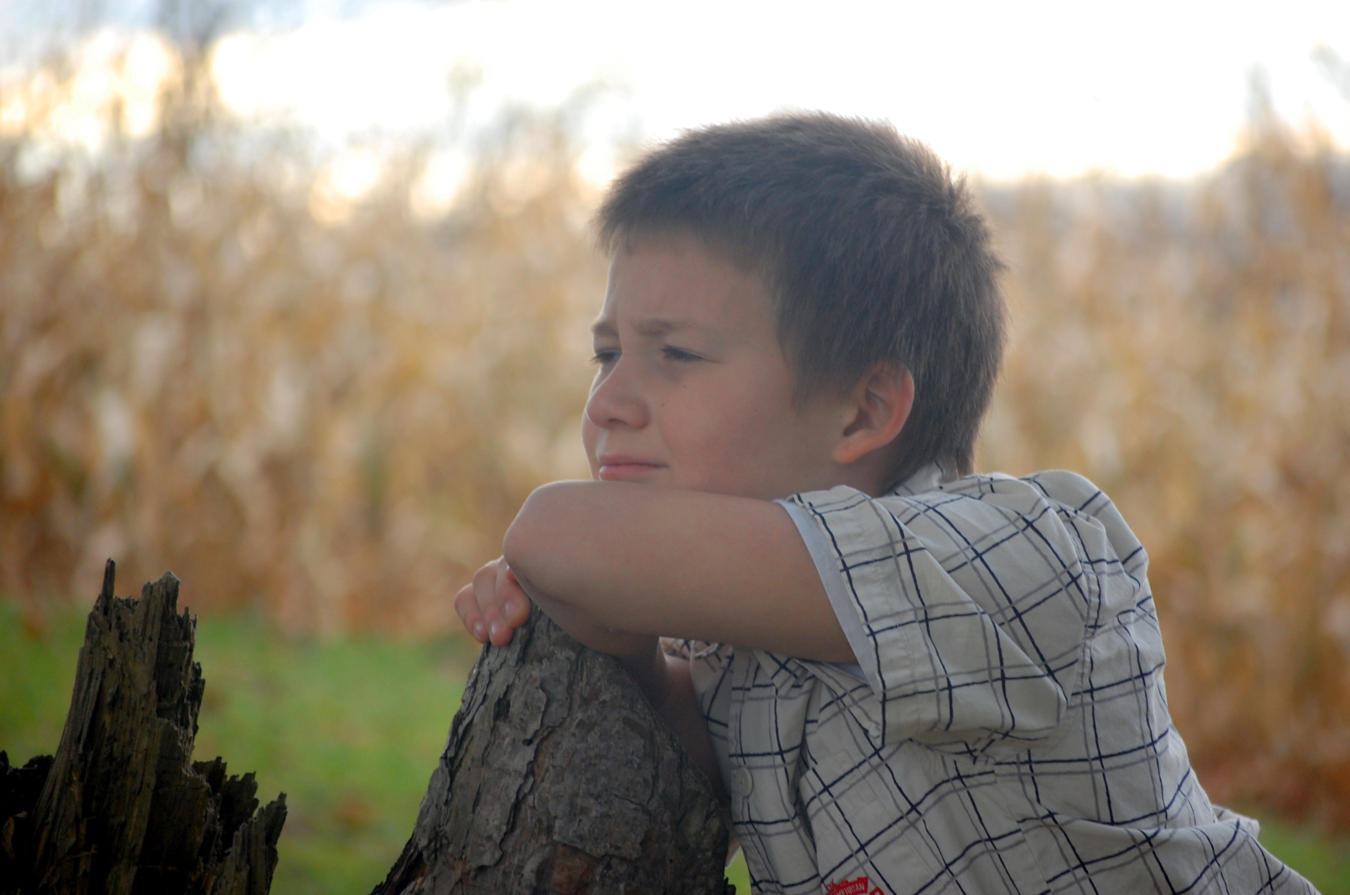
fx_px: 6177
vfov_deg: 8.3
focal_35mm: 165
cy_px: 448
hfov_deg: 12.5
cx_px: 675
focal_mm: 110
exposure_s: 1/100
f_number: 5
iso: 400
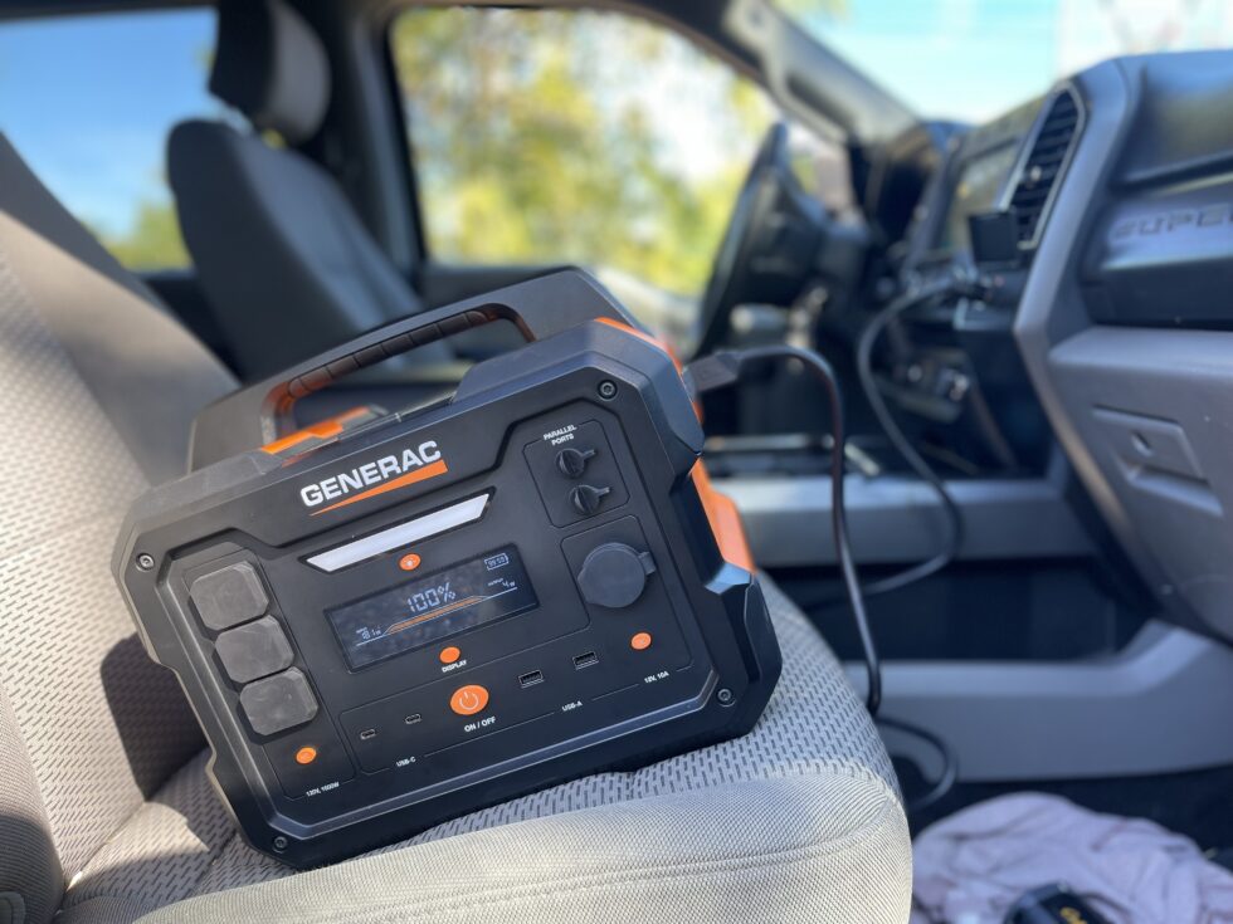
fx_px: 926
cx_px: 616
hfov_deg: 67.3
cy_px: 462
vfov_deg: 53.1
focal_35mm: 26
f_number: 1.6
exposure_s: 1/121
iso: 40
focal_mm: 5.1
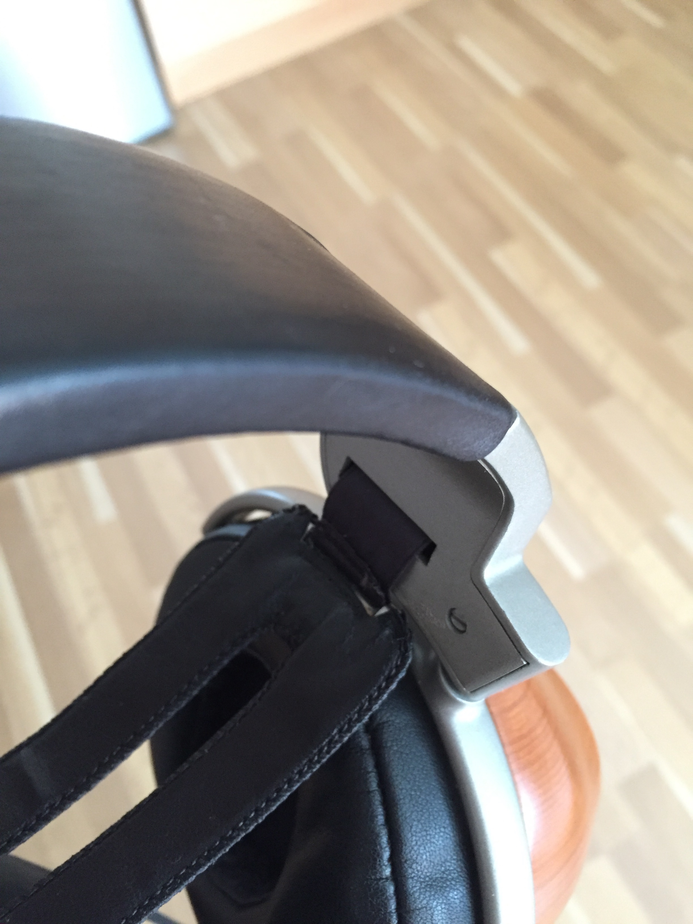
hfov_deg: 48.2
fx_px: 774
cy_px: 462
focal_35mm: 29
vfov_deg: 61.7
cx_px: 346
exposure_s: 1/17
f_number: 2.2
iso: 250
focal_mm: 4.15
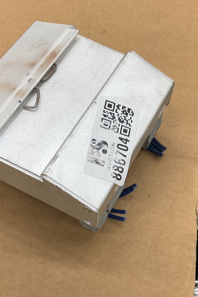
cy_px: 188
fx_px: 396
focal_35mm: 48
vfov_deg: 40.8
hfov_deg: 28.0
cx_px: 119
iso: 50
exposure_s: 1/50
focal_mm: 3
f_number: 1.8
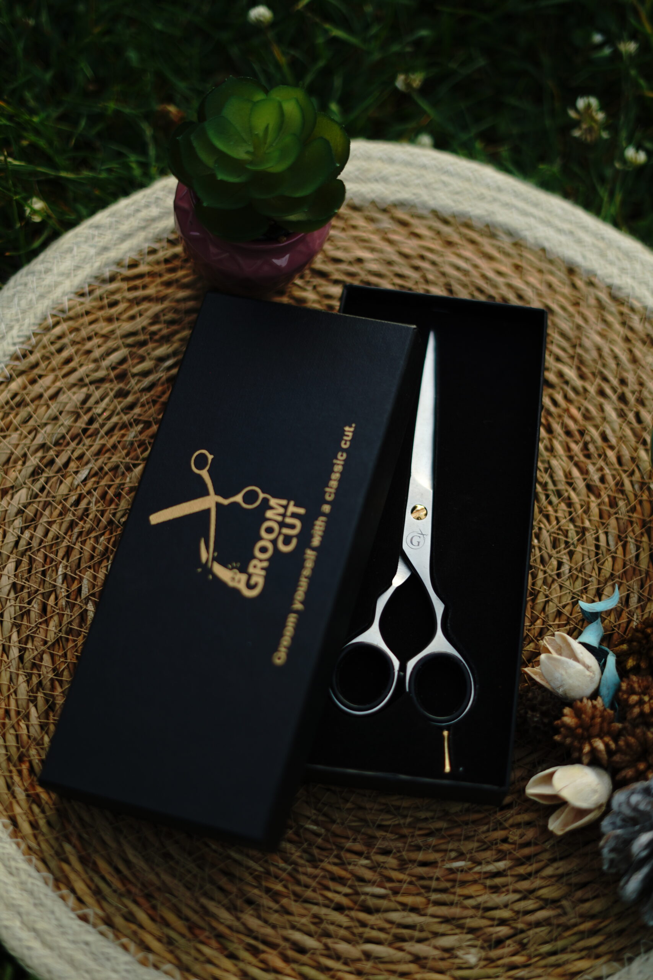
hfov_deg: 27.0
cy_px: 490
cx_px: 326
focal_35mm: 50
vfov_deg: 39.6
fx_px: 1360
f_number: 1.8
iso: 200
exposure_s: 1/125
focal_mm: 50
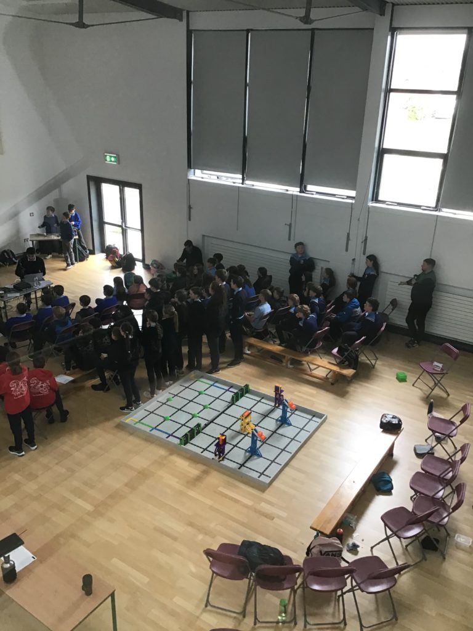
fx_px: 565
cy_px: 316
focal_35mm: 31
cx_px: 236
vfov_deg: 58.4
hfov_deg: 45.4
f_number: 2.4
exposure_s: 1/33
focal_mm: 3.3
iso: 40
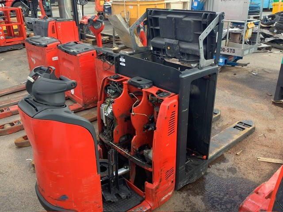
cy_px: 106
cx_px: 142
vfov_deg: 45.4
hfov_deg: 58.4
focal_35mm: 31
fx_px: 253
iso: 25
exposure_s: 1/127
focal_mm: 3.3
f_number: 2.4
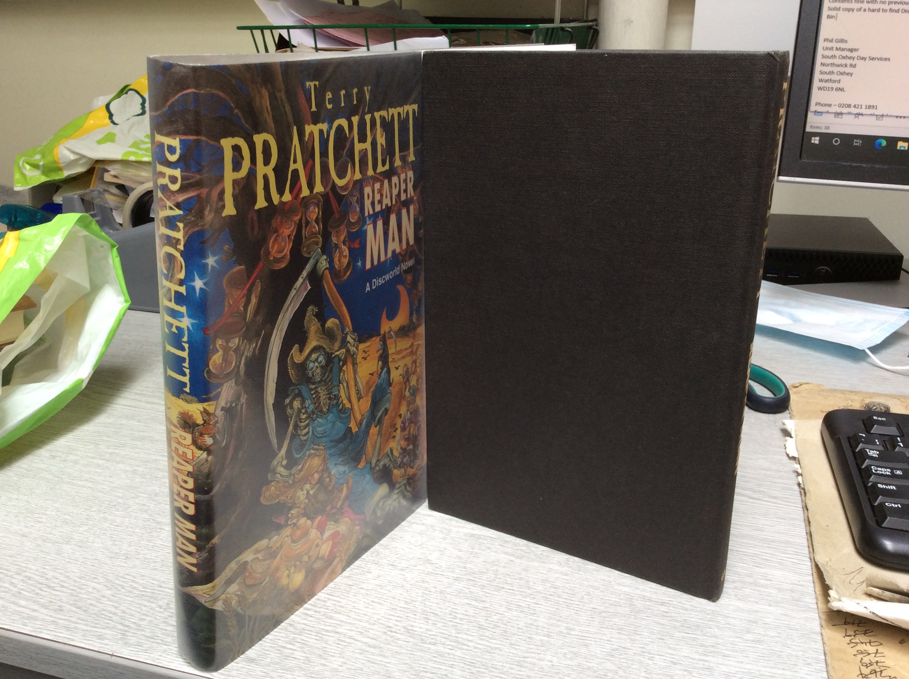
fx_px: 839
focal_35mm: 32
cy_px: 340
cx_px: 454
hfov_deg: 56.9
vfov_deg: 44.1
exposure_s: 1/25
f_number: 2.4
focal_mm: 3.3
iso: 40
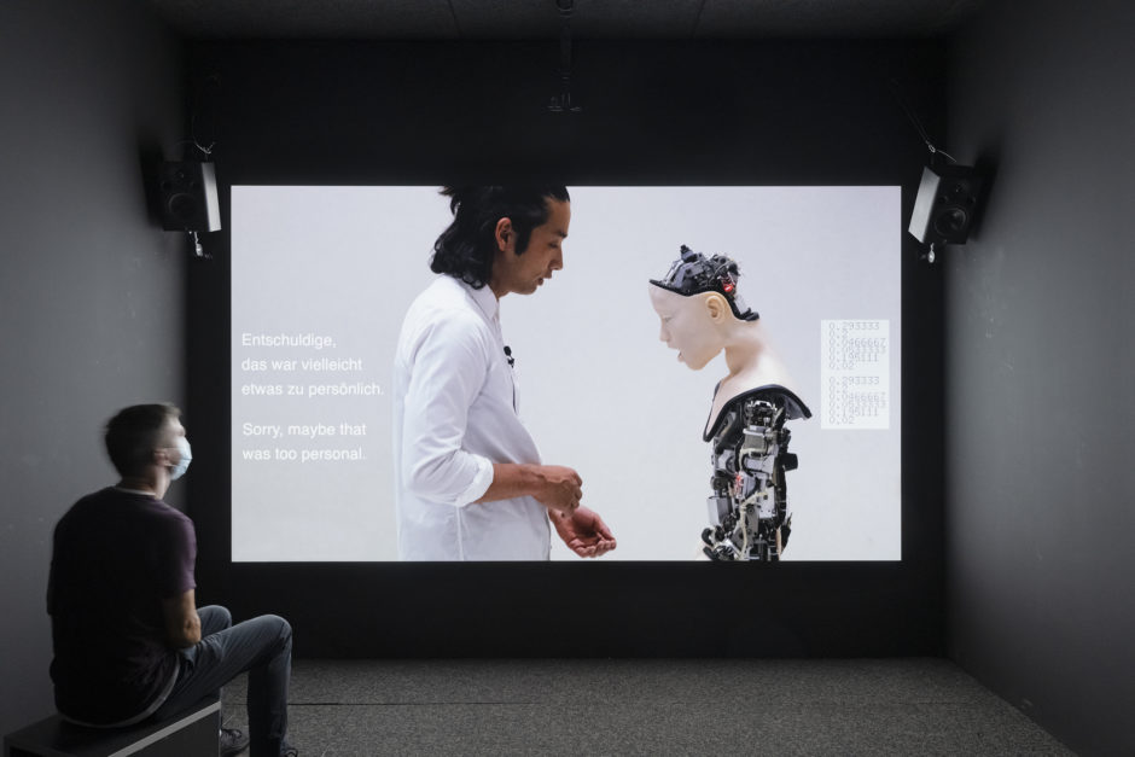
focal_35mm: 23
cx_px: 568
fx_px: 725
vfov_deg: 55.1
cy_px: 378
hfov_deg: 76.1
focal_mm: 23
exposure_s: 1/4
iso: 1250
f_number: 8
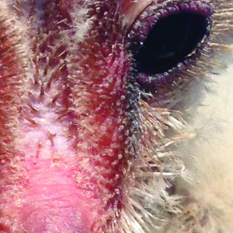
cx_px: -4
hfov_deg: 8.6
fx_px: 1546
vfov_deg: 8.4
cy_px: 339
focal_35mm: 203
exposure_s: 1/2500
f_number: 2.4
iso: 50
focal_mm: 4.12
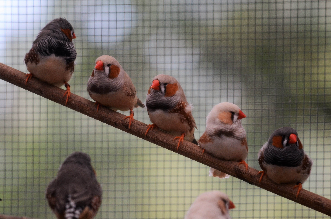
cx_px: 166
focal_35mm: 450
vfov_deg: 3.0
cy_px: 110
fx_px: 4129
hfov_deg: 4.6
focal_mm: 300
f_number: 5.6
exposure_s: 1/250
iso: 800
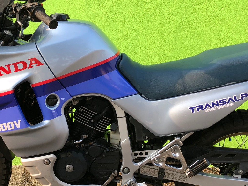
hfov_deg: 34.8
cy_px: 106
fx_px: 394
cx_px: 98
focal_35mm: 55
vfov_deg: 26.5
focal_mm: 3.99
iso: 20
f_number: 1.8
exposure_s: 1/355
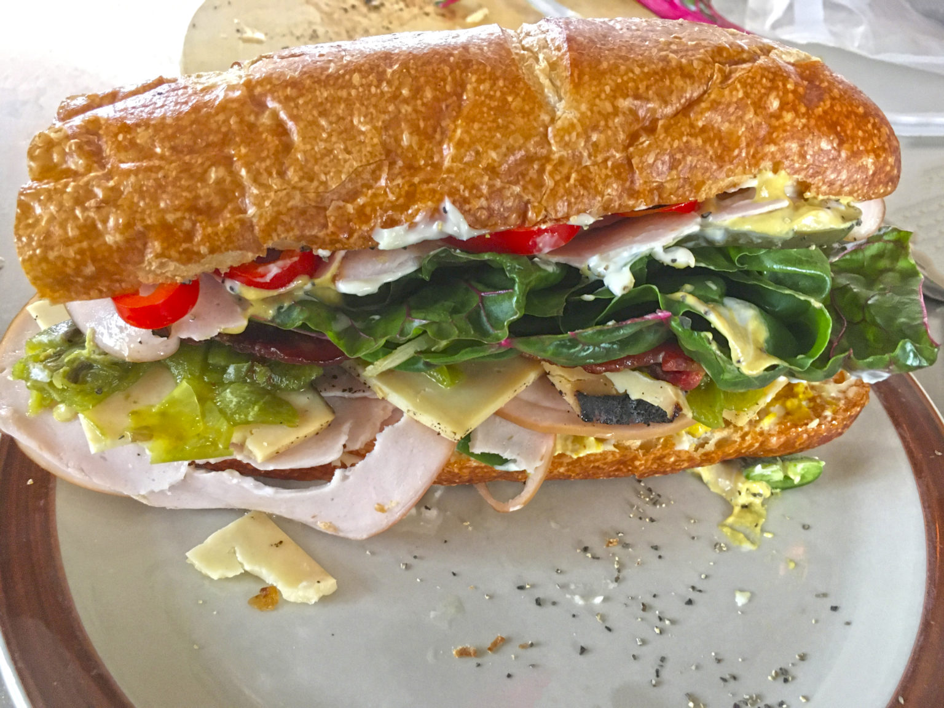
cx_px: 472
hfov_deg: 61.7
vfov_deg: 48.2
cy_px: 354
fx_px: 791
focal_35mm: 29
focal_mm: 4.15
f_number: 2.2
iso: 200
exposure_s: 1/17
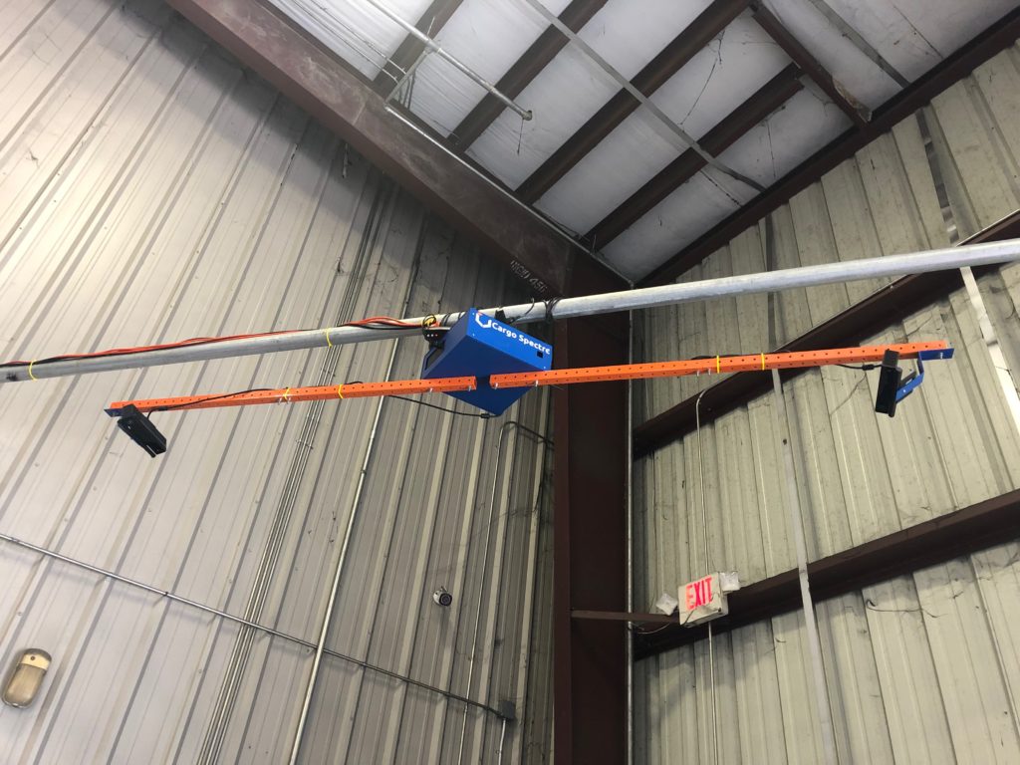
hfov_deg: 63.4
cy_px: 382
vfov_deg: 49.7
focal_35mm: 28
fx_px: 825
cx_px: 510
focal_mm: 3.99
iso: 64
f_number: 1.8
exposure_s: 1/15
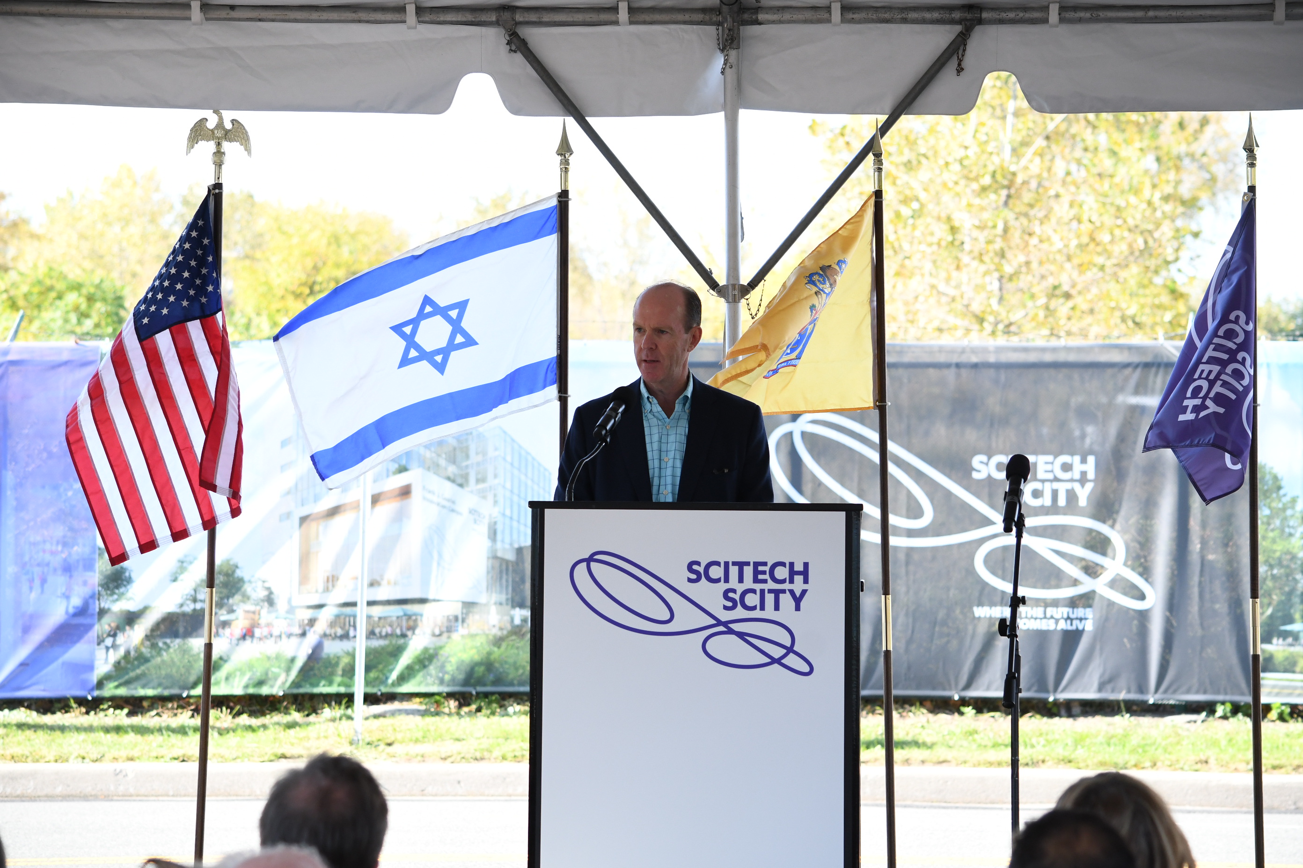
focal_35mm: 150
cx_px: 652
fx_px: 5429
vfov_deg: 9.1
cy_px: 434
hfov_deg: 13.7
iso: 800
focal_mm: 100
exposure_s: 1/500
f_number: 5.6
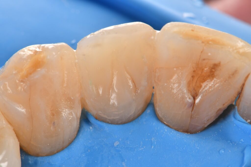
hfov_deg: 13.1
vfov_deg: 8.7
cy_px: 84
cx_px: 126
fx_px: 1094
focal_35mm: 157
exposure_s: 1/160
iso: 200
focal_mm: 105
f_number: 32
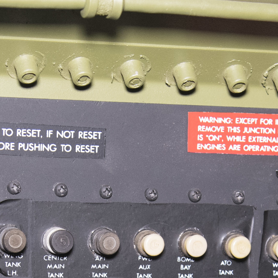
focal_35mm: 180
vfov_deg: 9.6
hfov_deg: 9.7
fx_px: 1635
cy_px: 349
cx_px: 116
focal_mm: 38
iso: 1250
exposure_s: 1/80
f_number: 4.5
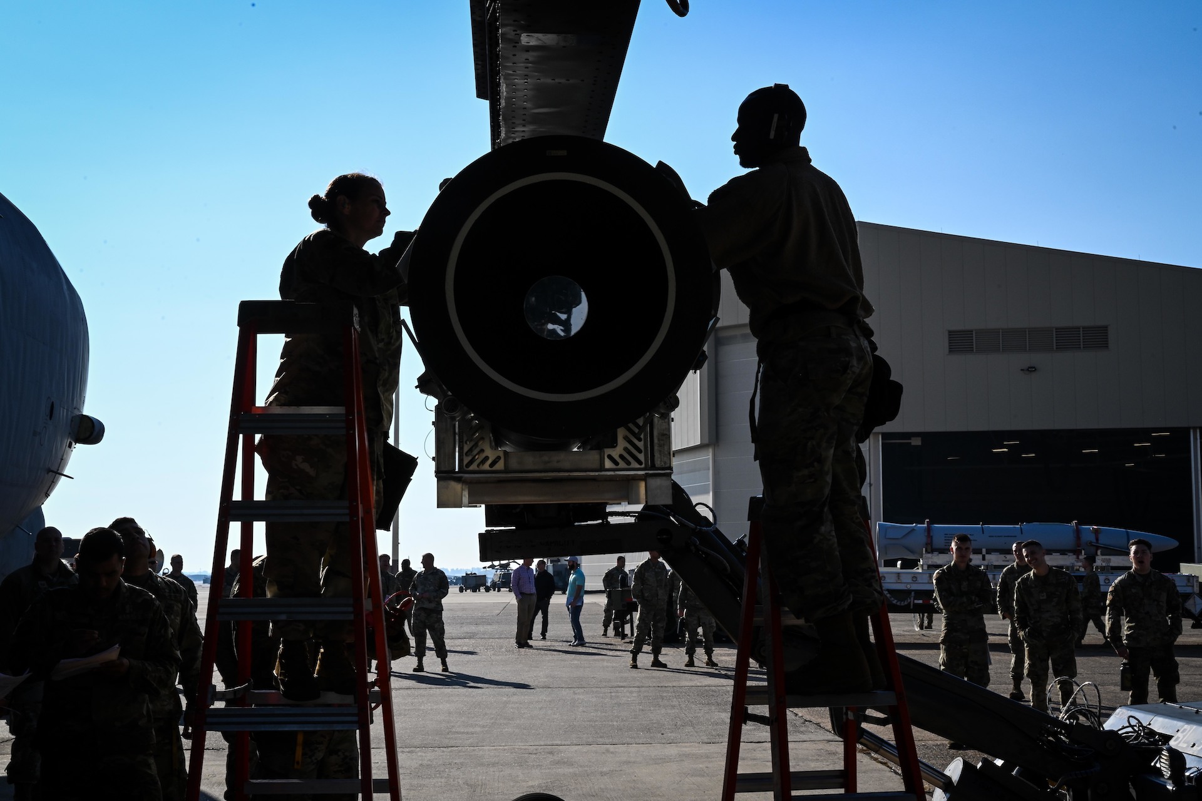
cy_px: 400
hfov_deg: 41.1
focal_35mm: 48
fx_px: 1603
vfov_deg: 28.1
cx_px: 601
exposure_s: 1/200
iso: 320
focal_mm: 48
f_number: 22
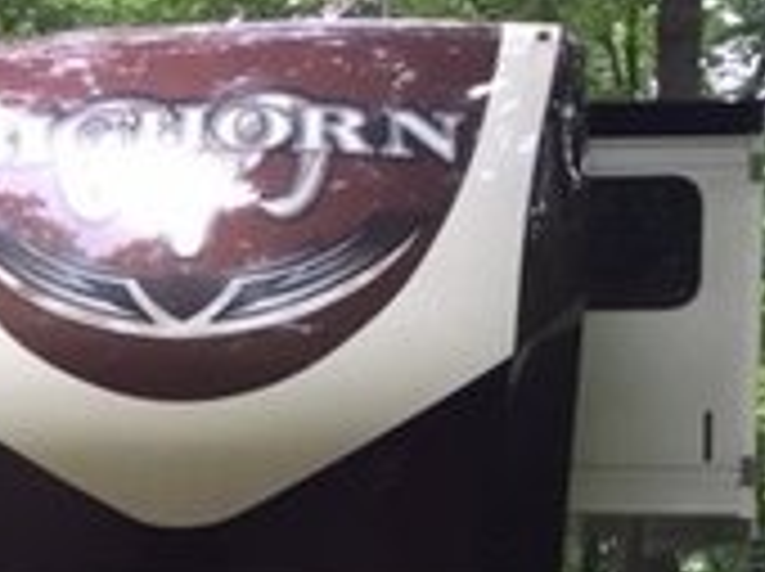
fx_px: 2008
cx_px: -299
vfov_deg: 15.9
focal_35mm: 91
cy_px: 563
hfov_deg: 19.4
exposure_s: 1/30
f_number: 2.2
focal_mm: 4.15
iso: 32
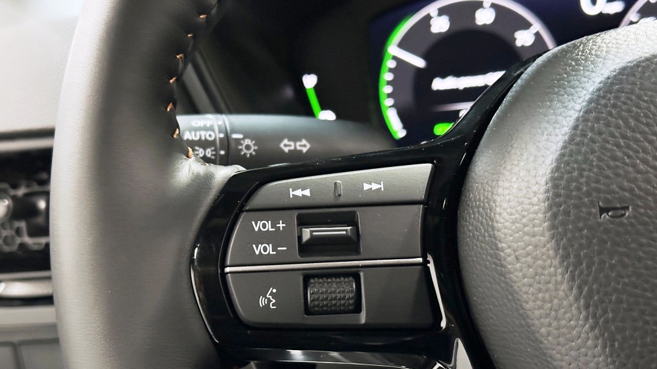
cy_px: 244
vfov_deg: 22.5
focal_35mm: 53
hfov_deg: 39.2
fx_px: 923
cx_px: 326
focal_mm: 6.86
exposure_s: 1/17
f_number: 1.78
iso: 640
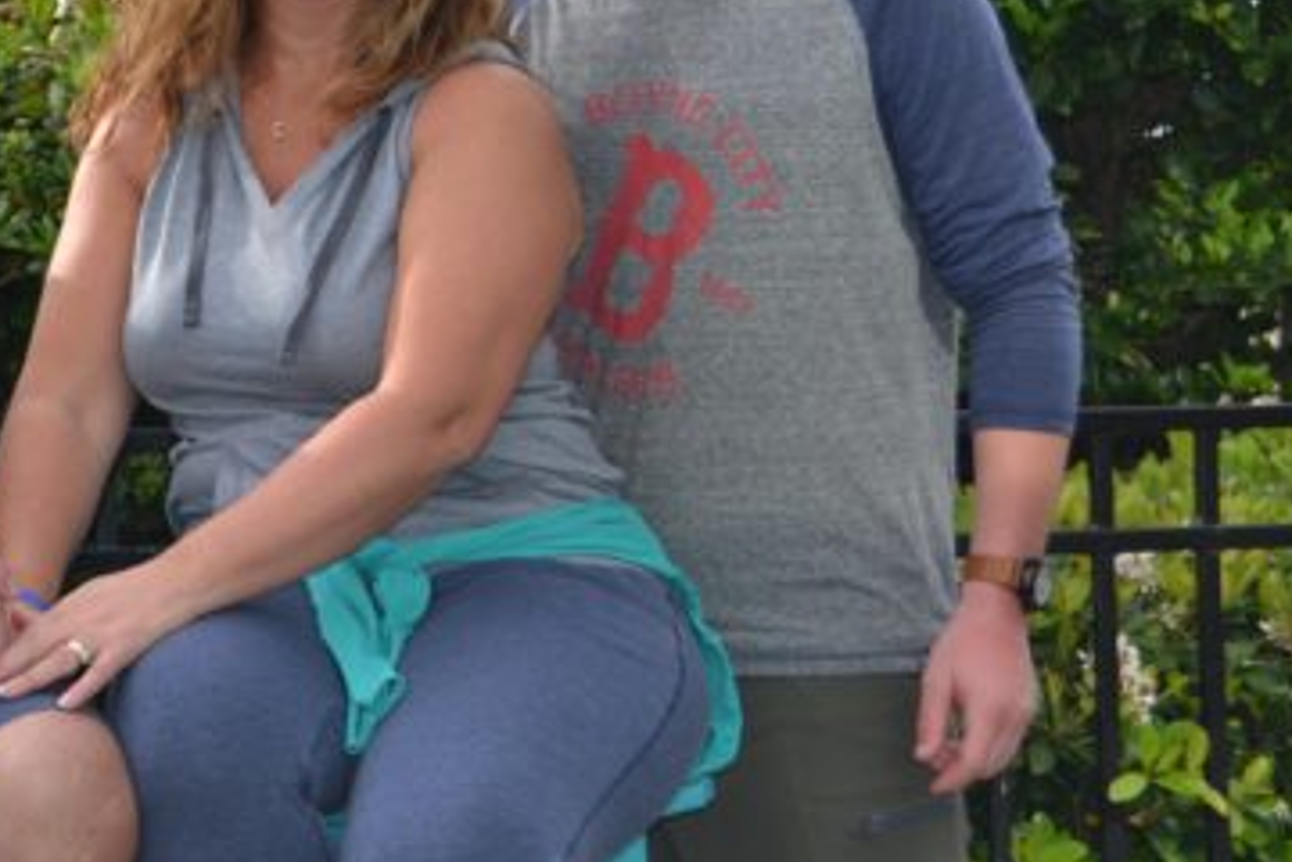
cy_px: 381
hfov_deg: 20.5
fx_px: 3445
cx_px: -47
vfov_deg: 14.2
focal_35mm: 96
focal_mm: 30
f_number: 5
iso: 100
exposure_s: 1/200
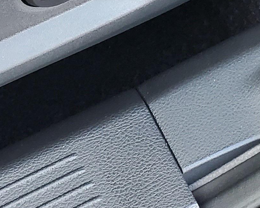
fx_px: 970
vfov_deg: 12.1
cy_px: 5
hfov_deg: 15.0
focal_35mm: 126
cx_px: -3
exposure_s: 1/60
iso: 200
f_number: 2.4
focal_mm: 4.3
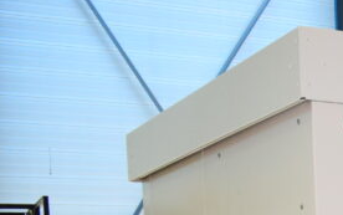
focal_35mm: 102
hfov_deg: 17.4
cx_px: 575
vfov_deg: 11.6
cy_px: 421
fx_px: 954
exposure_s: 1/100
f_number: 5
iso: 800
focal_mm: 18
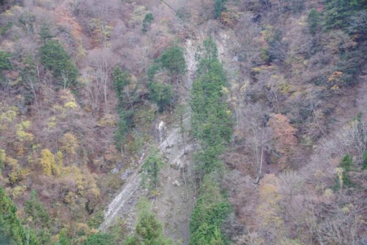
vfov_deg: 26.0
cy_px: 122
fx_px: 530
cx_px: 184
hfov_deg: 38.2
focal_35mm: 52
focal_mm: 35
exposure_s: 1/60
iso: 400
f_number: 4
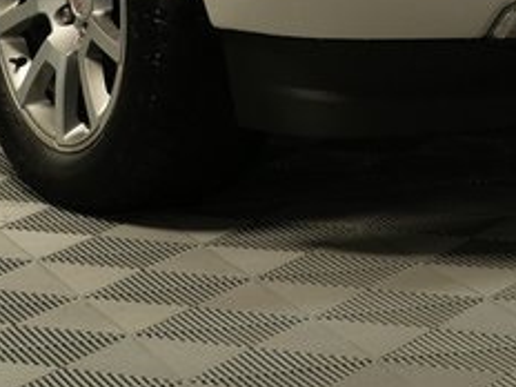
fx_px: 2892
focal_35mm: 194
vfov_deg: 7.5
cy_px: -211
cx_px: 202
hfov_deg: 10.2
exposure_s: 1/80
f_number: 5
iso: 250
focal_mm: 22
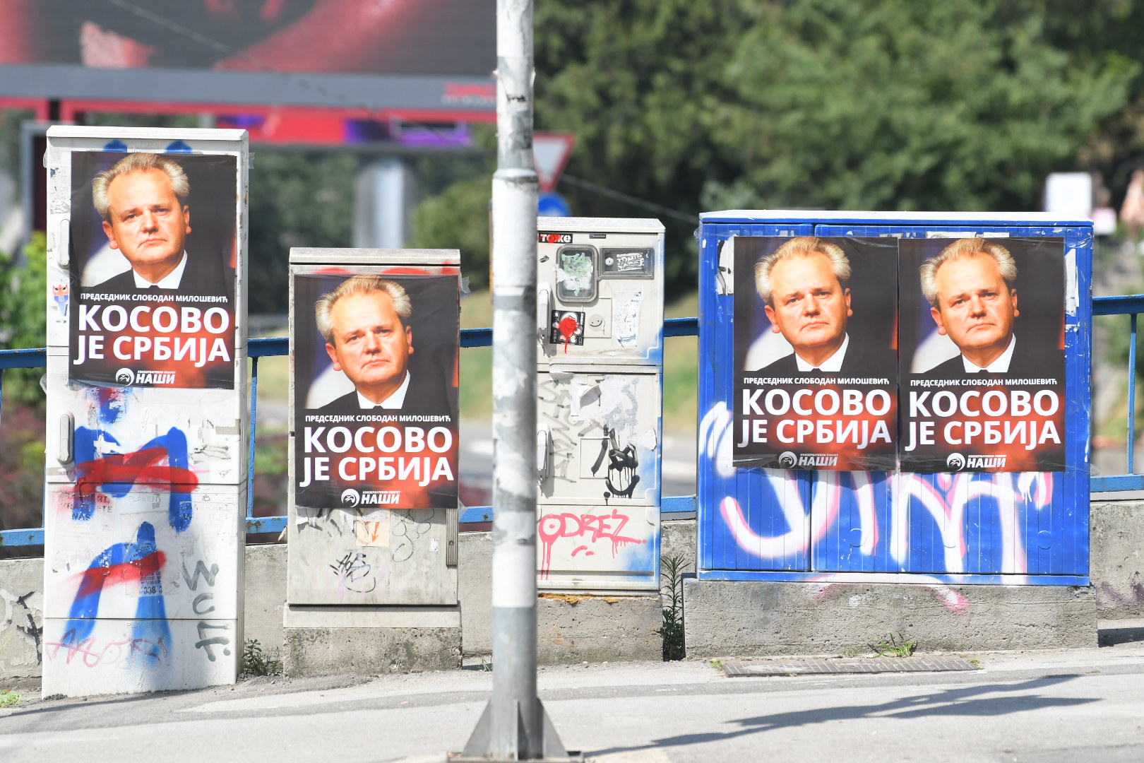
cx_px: 572
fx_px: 6355
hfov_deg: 10.3
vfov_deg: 6.9
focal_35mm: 200
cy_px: 382
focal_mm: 200
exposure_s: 1/1250
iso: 200
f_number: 4
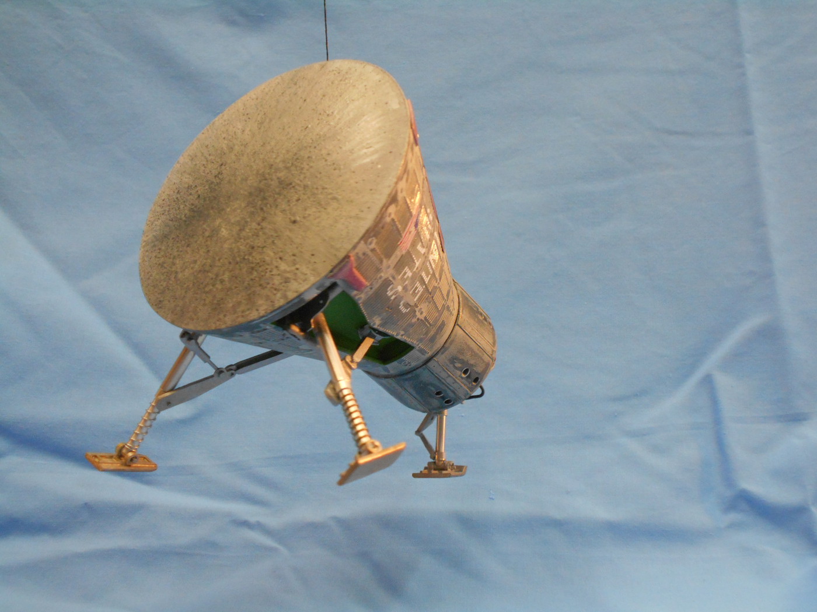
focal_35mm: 49
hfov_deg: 38.9
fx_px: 1156
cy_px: 306
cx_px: 408
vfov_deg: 29.7
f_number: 4.5
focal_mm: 8.8
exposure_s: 1/20
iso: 400
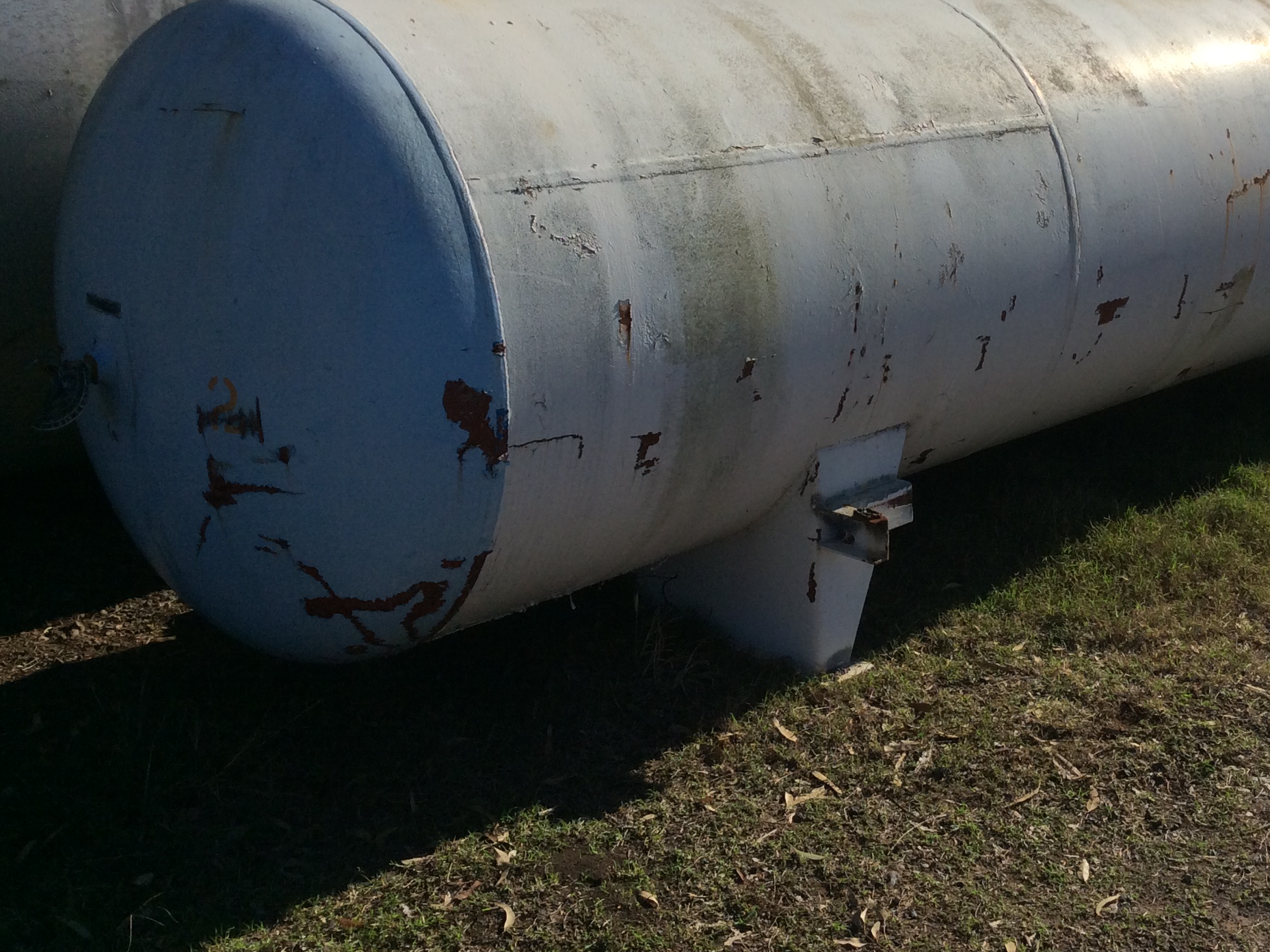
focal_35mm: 46
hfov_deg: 40.7
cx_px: 849
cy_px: 335
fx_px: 1688
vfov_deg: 31.3
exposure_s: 1/2604
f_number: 2.4
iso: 32
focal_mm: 3.3
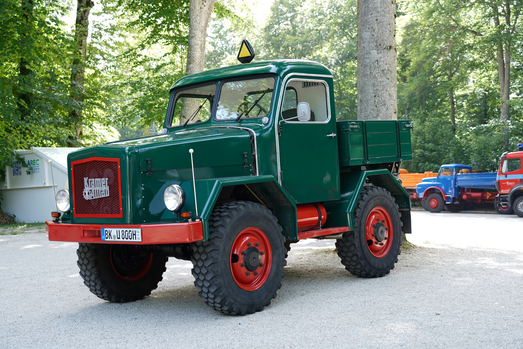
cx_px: 262
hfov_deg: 41.1
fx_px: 697
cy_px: 174
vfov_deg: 28.1
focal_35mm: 48
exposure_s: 1/25
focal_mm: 48
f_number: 4
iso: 50
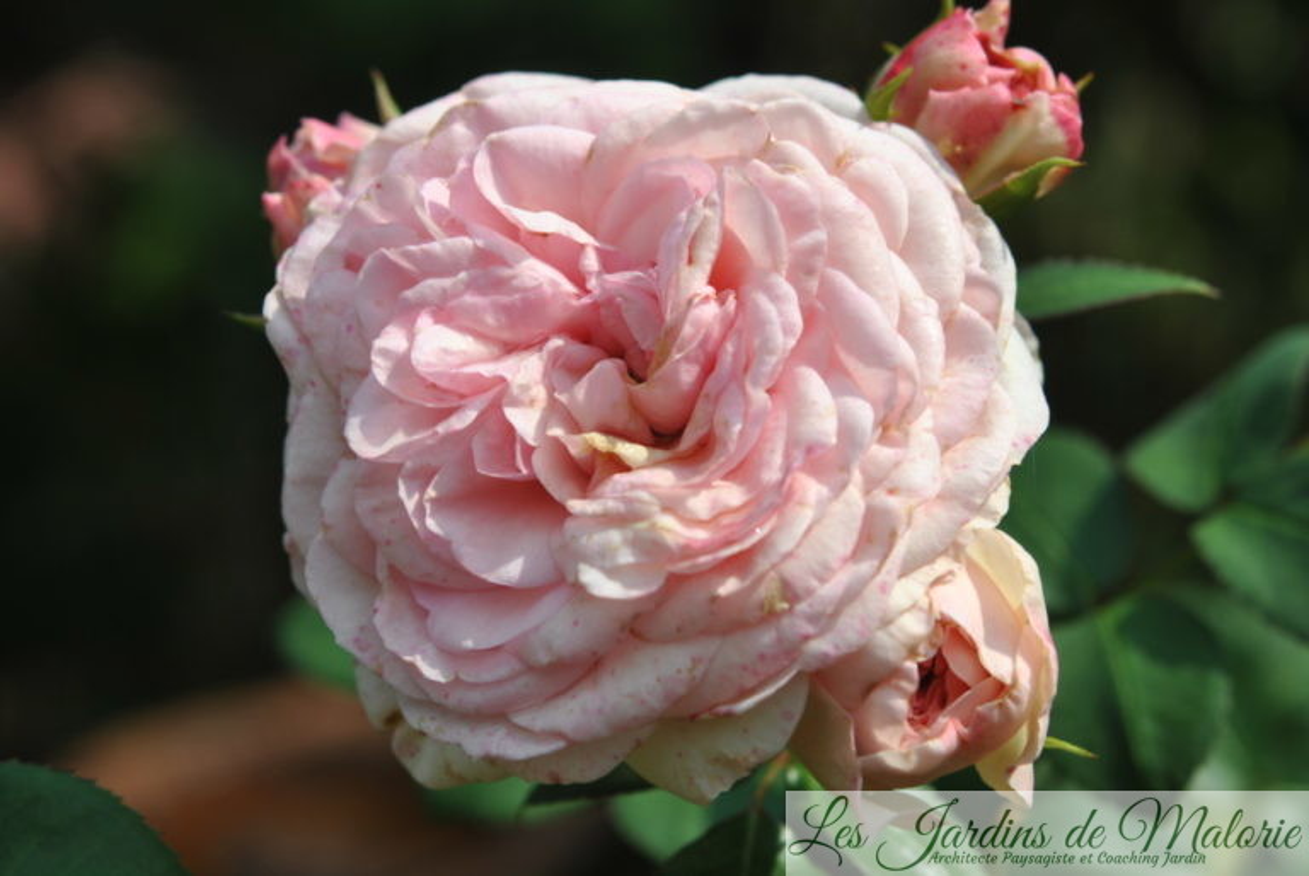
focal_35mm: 90
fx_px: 3276
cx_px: 654
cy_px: 438
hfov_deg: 22.6
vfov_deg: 15.2
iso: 100
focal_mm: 60
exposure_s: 1/500
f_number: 5.6
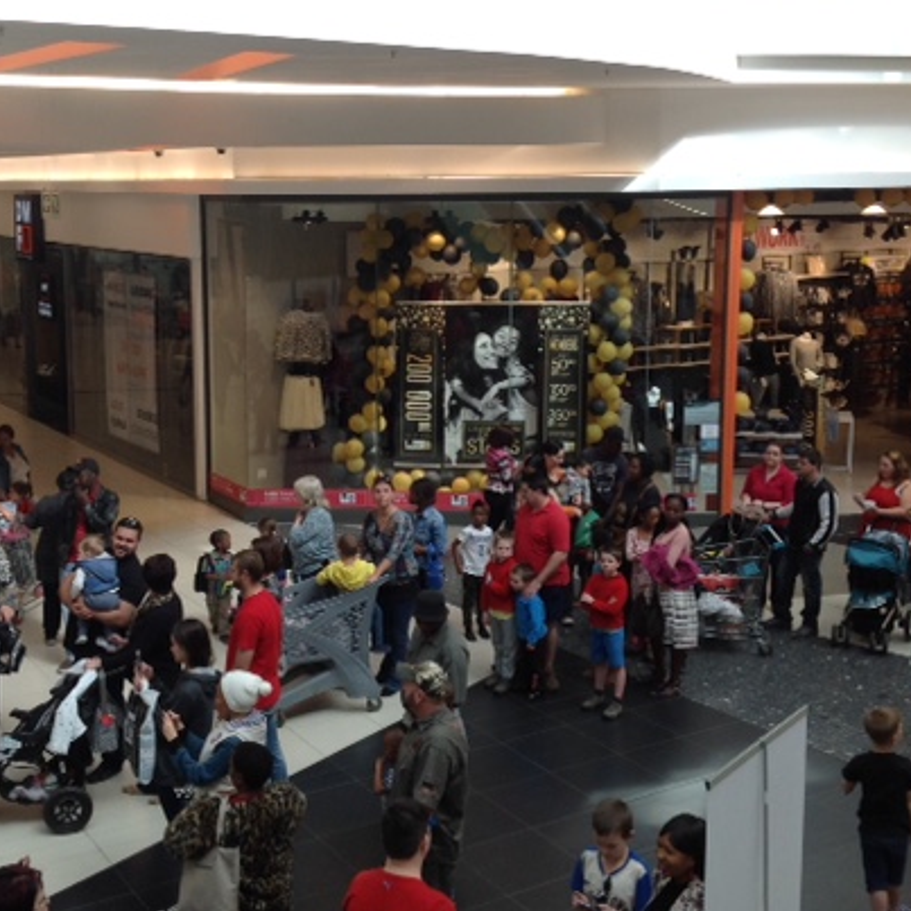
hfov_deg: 34.7
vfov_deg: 34.6
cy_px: 373
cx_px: 420
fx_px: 1459
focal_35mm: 49
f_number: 2.4
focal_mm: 4.28
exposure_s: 1/125
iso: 50
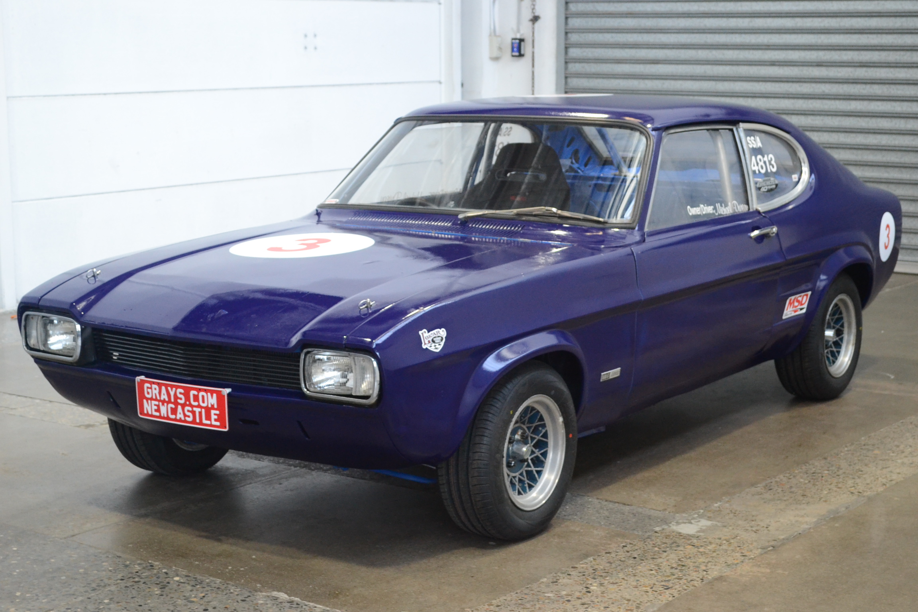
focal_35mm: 66
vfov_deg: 20.6
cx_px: 459
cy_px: 306
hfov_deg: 30.5
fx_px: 1683
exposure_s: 1/125
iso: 1600
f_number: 5.3
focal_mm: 44
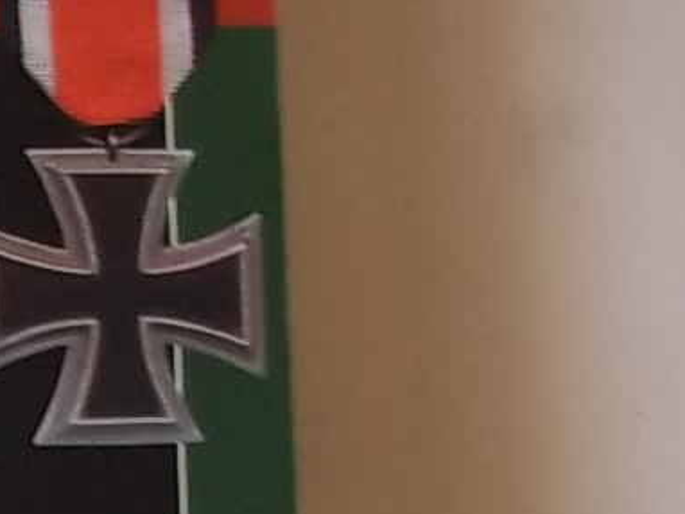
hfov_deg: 9.7
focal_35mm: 193
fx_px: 3822
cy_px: 1028
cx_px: -583
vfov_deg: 7.4
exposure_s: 1/30
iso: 120
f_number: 3.1
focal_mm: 6.5
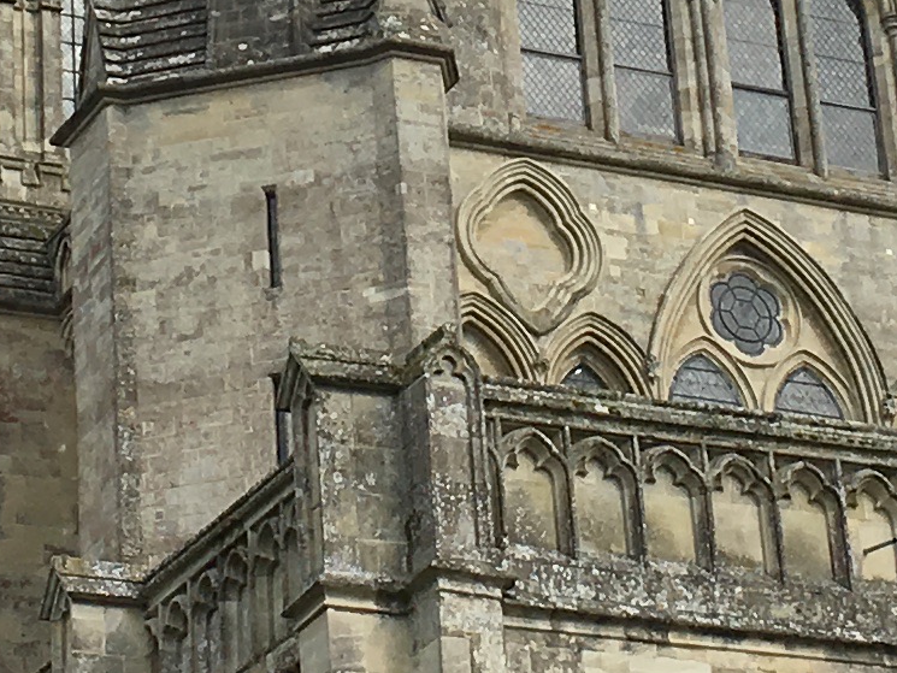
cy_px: -191
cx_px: 355
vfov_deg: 9.3
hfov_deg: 12.6
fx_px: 4069
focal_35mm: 157
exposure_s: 1/1221
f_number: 2.2
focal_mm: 4.15
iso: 25
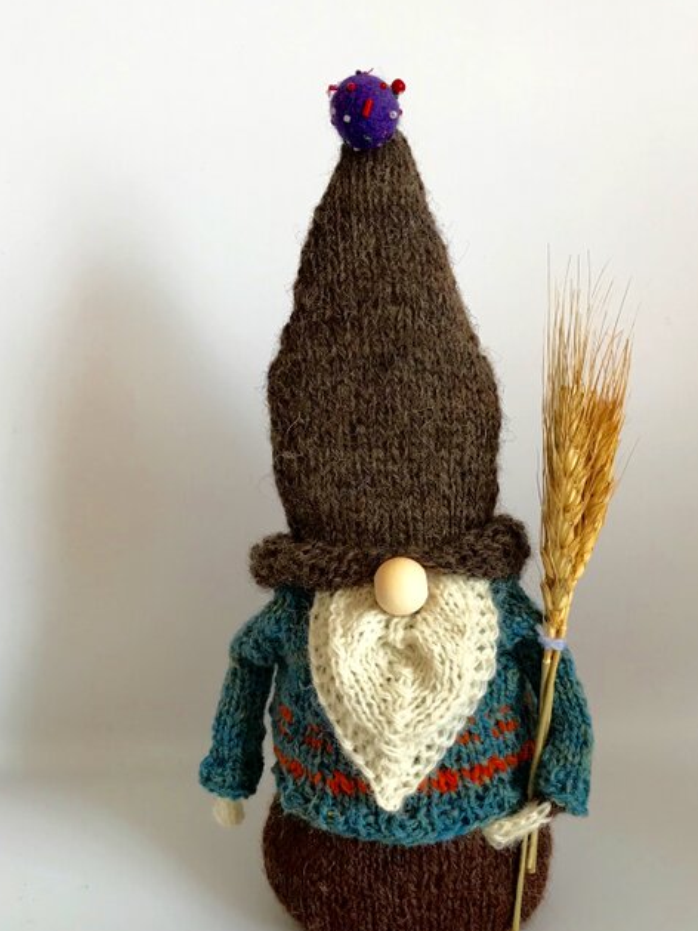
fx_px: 1021
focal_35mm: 38
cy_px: 542
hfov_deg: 37.6
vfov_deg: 48.8
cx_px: 413
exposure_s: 1/30
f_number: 1.8
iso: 25
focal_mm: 3.99
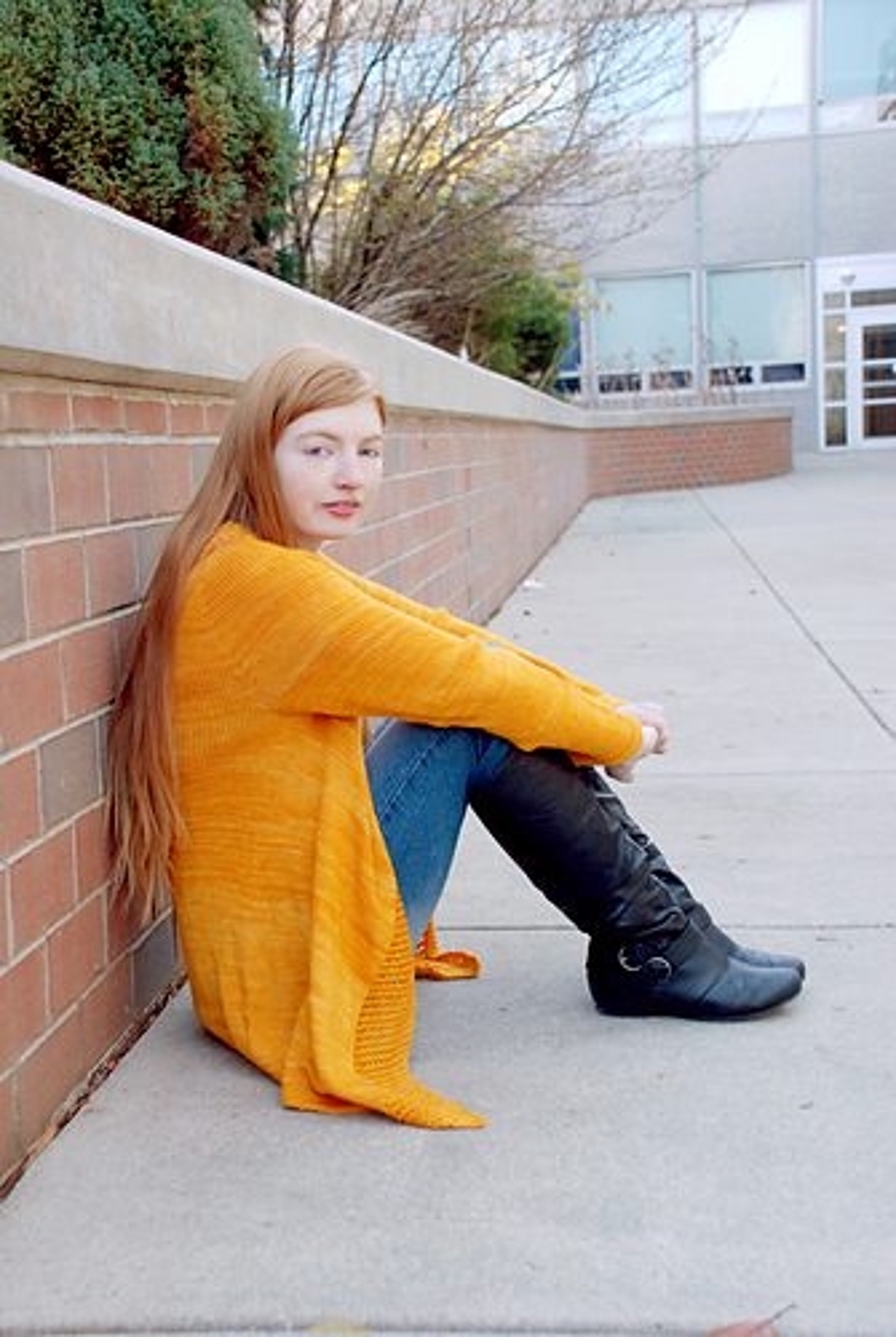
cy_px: 668
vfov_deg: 41.1
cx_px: 448
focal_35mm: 48
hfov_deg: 28.2
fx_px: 1786
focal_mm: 32
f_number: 4.2
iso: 360
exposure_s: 1/125
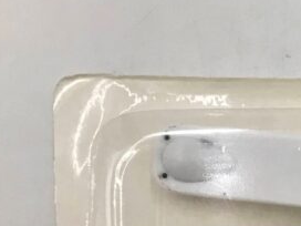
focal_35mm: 103
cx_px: 490
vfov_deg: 13.3
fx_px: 896
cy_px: 367
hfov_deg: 16.8
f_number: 1.8
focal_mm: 3.99
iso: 25
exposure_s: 1/40
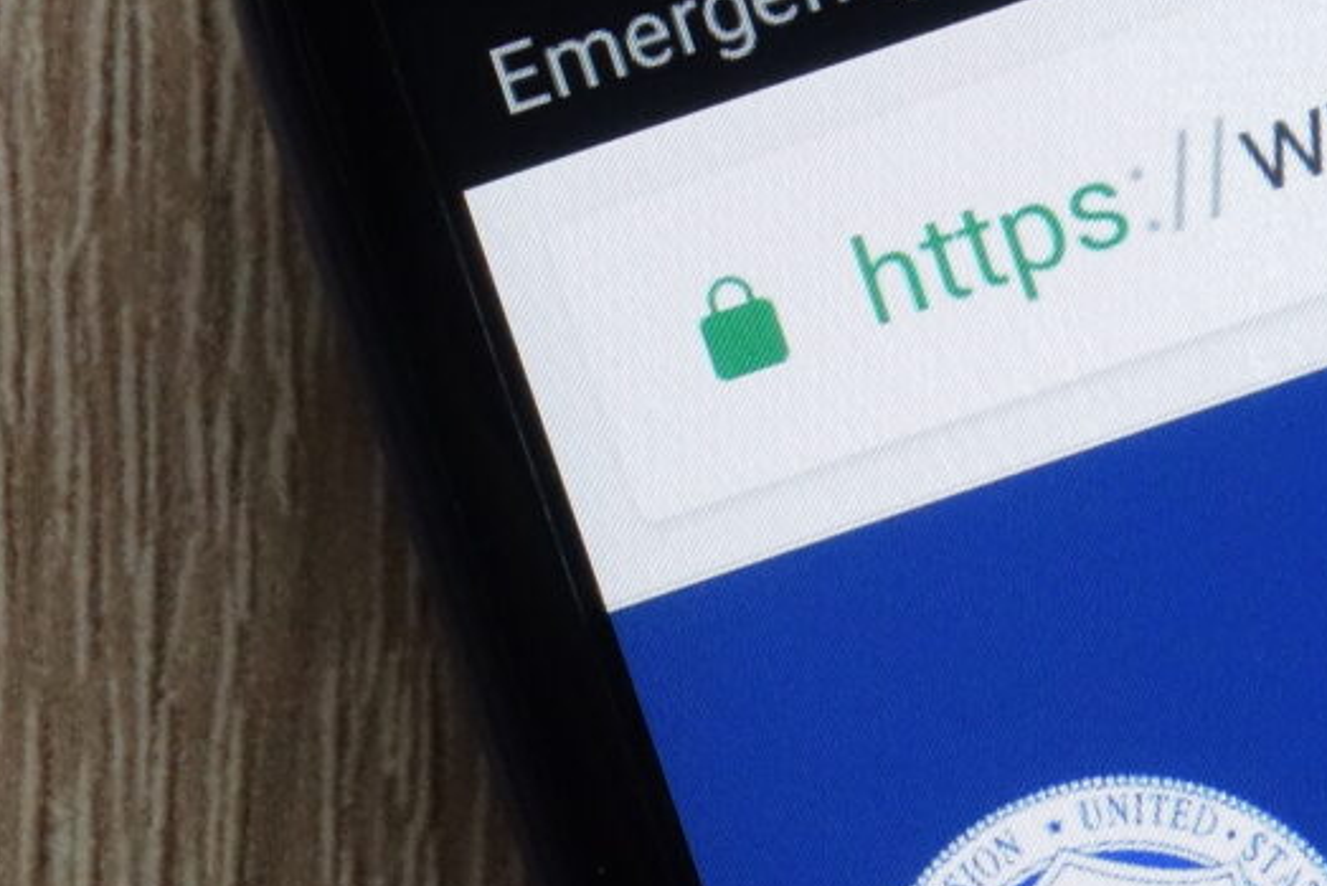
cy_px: 854
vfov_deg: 10.0
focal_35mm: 137
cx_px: 1363
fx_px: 5051
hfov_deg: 14.7
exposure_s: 1/60
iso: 800
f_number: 6.3
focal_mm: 10.4
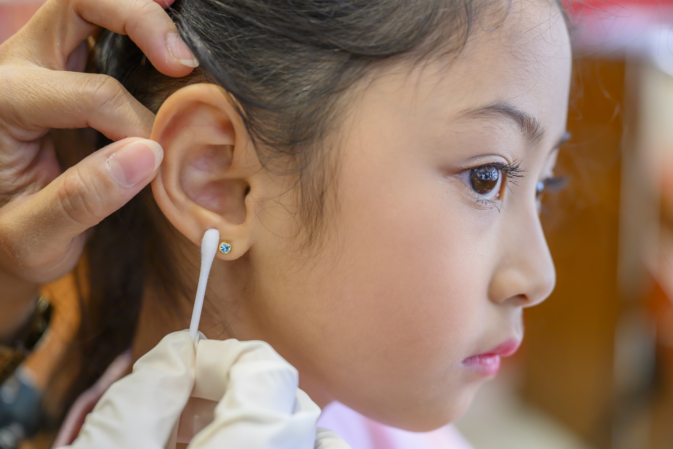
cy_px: 224
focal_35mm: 63
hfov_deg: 31.9
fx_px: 1178
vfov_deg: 21.6
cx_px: 336
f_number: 3.5
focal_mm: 63
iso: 1000
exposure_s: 1/400
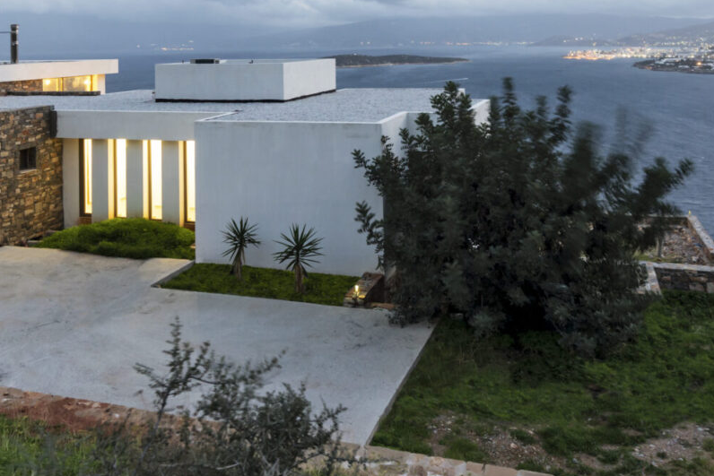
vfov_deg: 33.7
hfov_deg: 53.1
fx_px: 714
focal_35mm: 36
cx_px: 359
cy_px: 2
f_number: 4.5
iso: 800
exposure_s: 1
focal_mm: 14
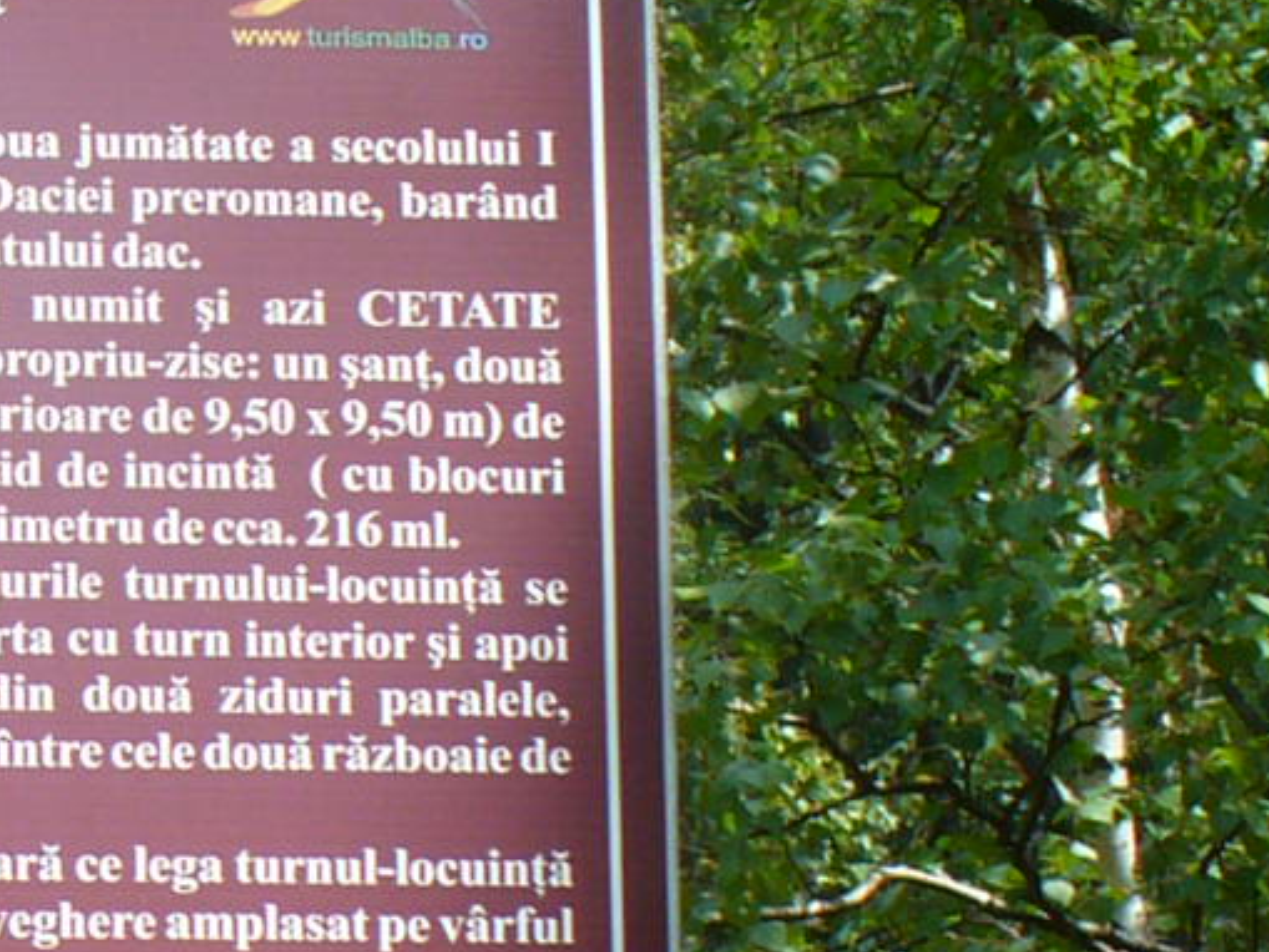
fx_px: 5904
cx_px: -728
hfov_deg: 11.7
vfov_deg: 9.2
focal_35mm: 161
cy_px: 940
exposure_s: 1/125
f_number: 5.6
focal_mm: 6.1
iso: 80
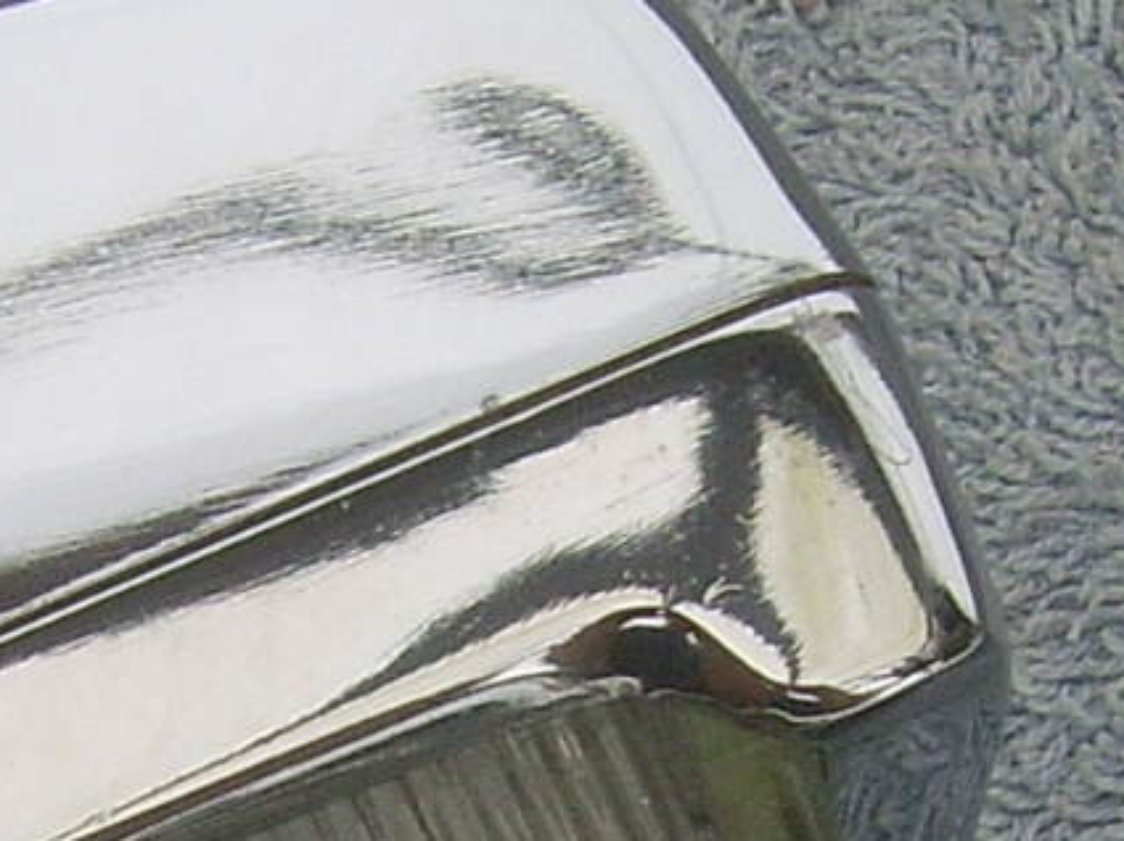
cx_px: 436
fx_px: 7527
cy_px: 857
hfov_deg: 8.5
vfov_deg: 6.4
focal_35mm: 232
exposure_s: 1/125
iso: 50
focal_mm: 7.8
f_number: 6.4
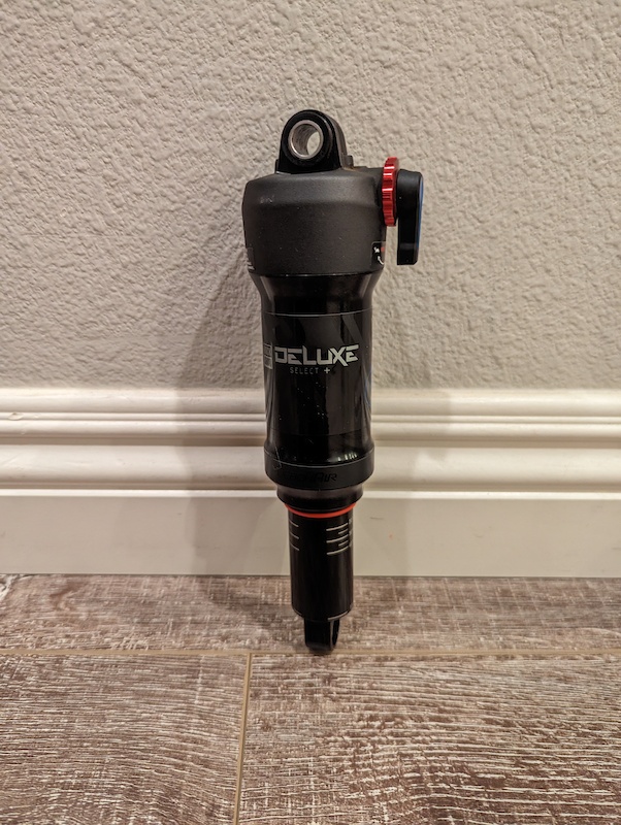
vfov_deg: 71.5
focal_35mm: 24
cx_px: 310
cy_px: 412
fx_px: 573
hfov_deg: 56.9
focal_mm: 6.81
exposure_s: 1/24
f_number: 1.85
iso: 433
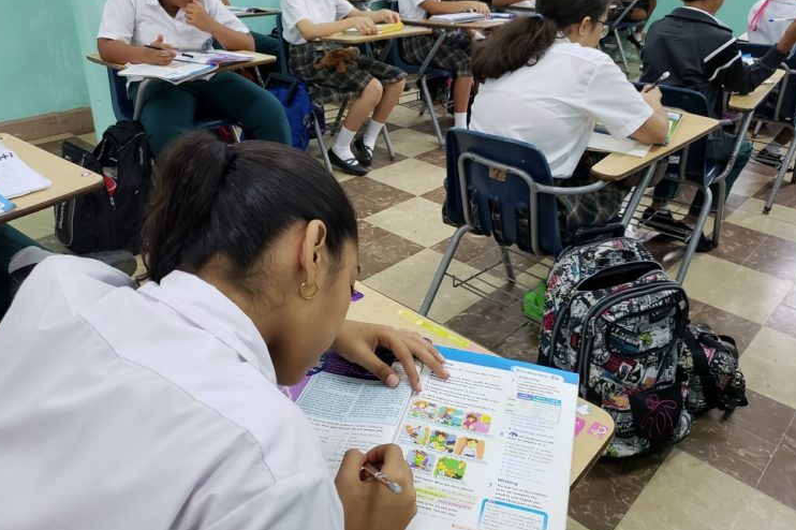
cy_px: 263
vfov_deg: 46.4
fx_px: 619
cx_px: 399
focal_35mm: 28
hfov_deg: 65.5
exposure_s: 1/60
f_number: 1.5
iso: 250
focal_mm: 4.3
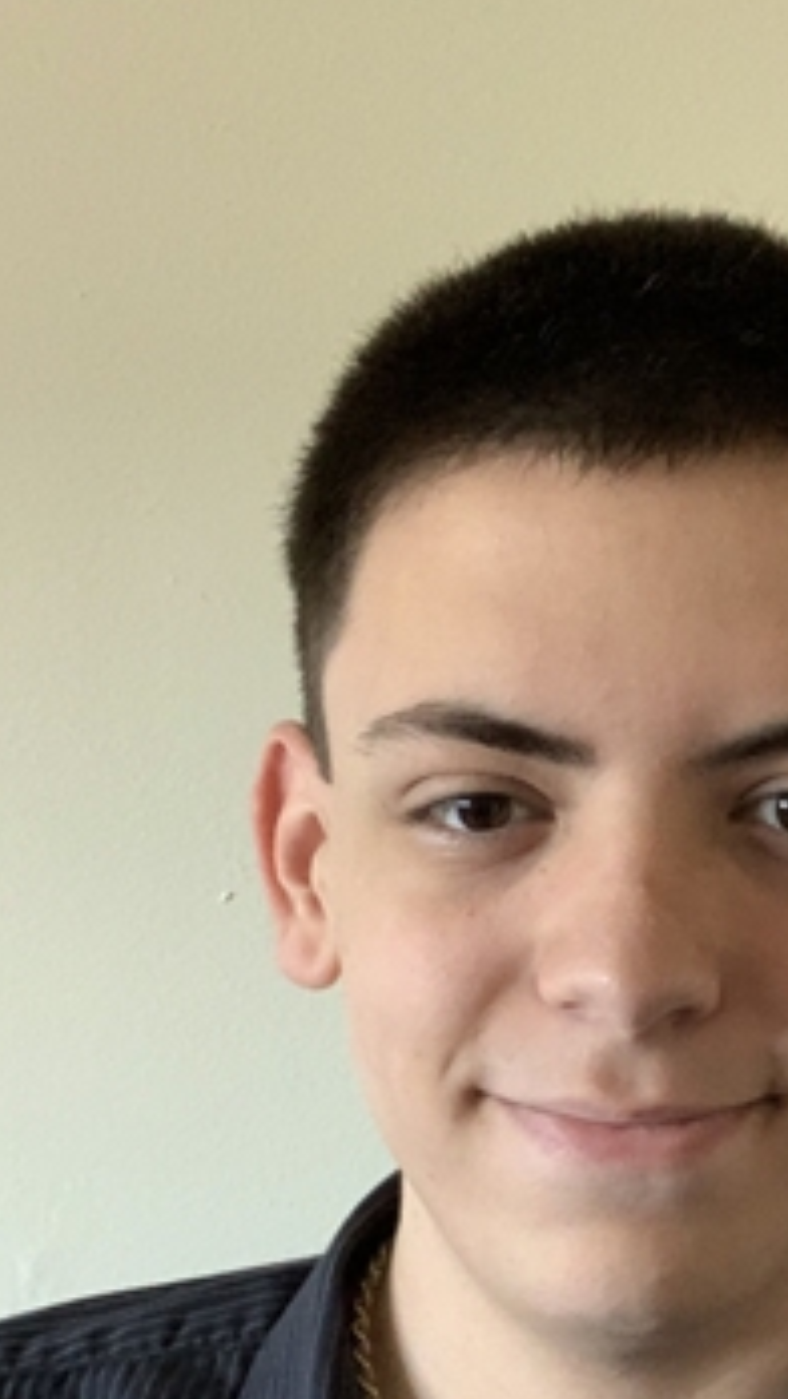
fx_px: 2412
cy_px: 1003
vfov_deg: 31.9
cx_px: 669
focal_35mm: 65
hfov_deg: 18.3
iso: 320
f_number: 2.2
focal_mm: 2.87
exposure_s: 1/49
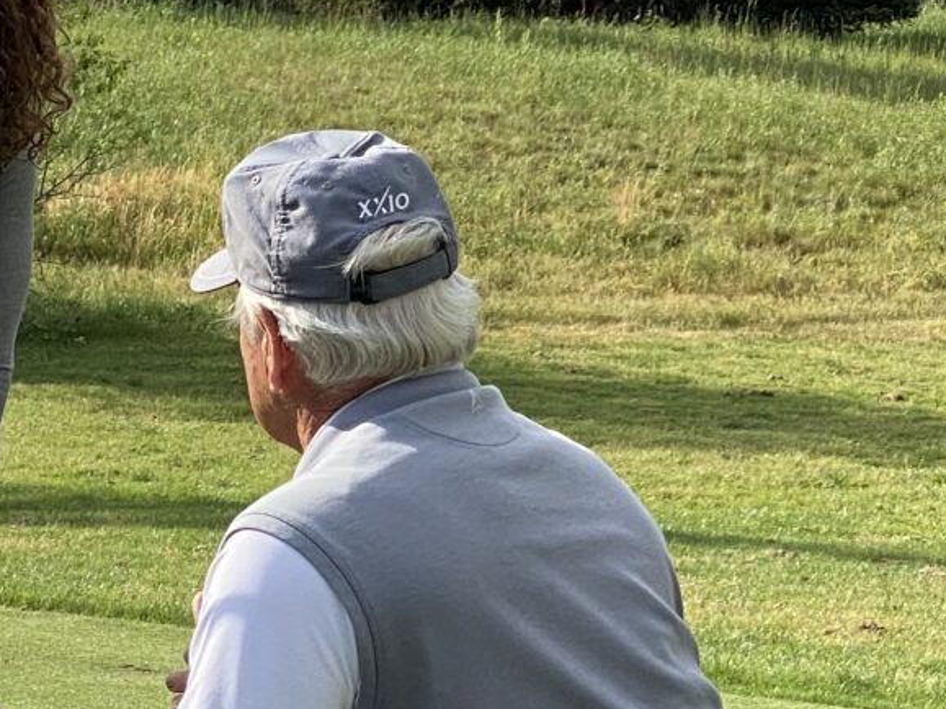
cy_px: 714
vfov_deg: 8.0
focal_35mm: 184
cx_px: 78
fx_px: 5027
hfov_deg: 10.7
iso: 20
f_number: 2
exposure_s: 1/1370
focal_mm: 6
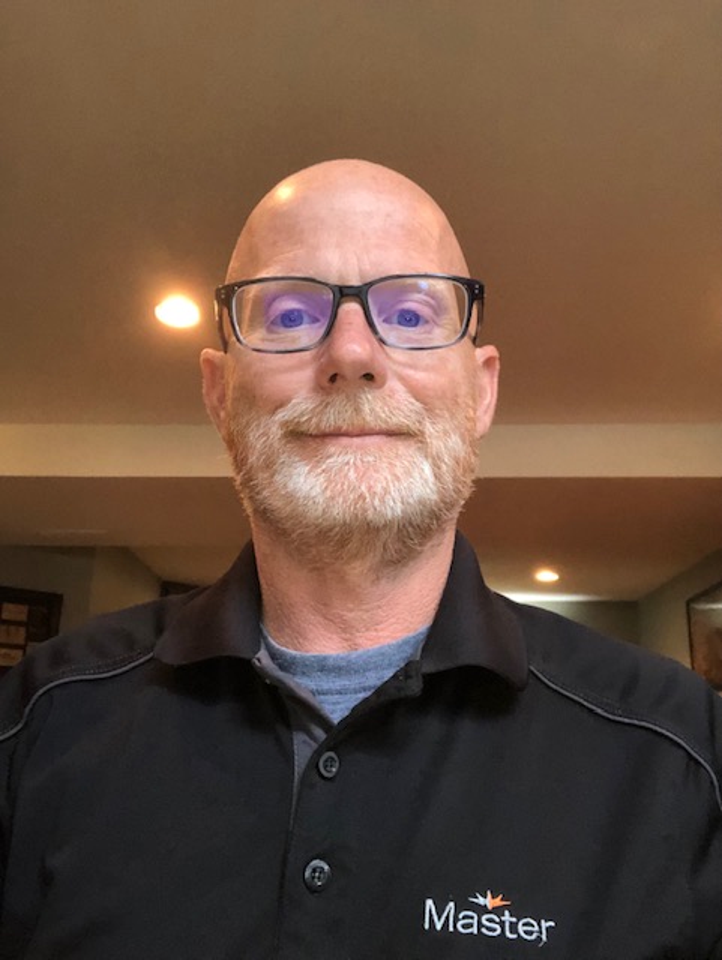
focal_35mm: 32
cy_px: 480
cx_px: 361
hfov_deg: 44.2
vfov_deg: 56.8
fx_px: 889
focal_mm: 2.87
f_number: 2.2
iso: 250
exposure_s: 1/60
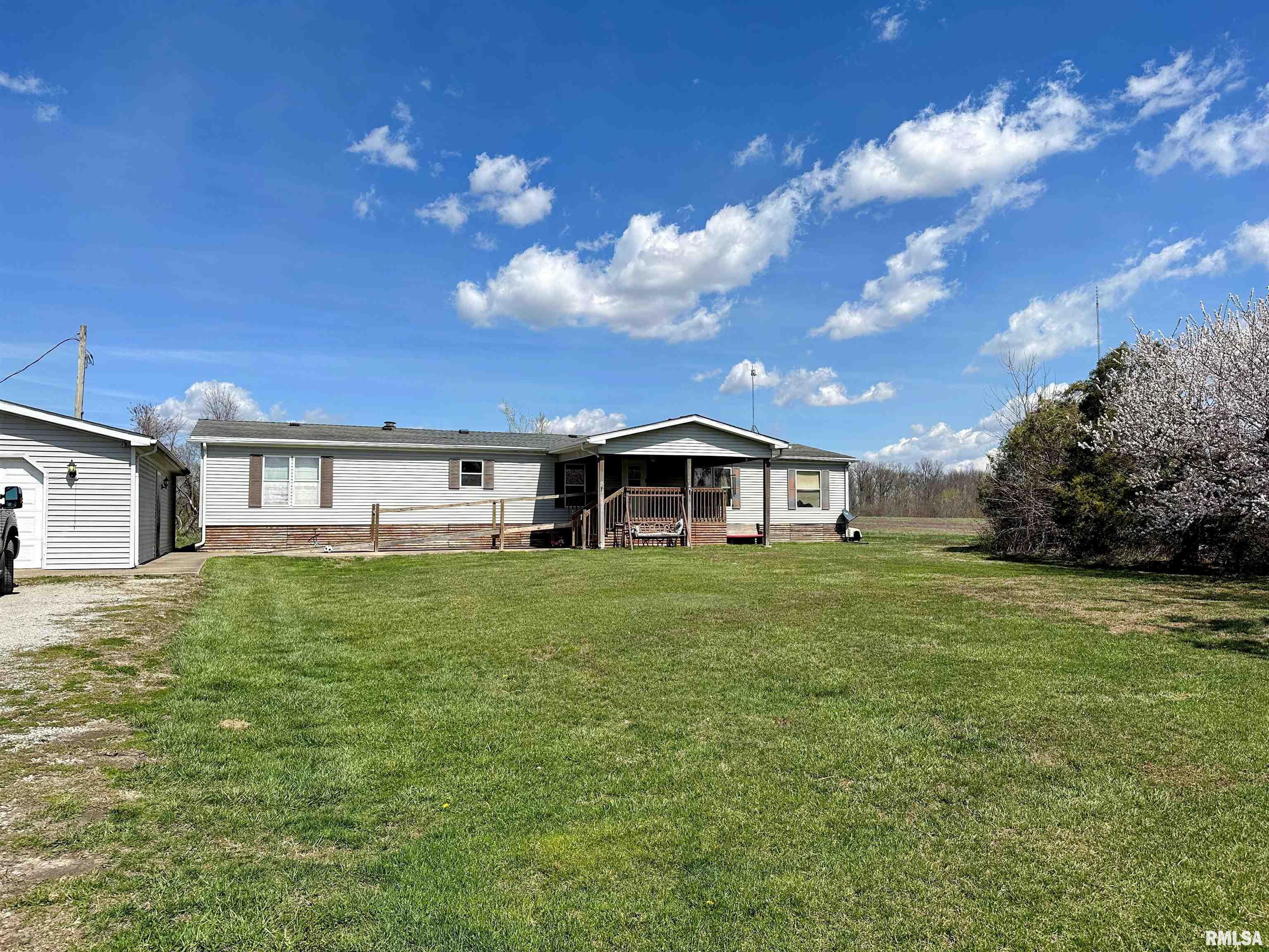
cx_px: 634
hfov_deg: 71.6
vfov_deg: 56.8
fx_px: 880
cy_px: 476
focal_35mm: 24
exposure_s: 1/7042
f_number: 1.78
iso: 80
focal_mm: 6.86
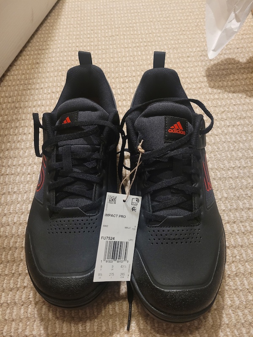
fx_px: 253
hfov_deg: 53.1
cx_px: 126
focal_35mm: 26
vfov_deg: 67.3
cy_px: 168
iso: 640
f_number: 1.8
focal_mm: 5.4
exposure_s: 1/30
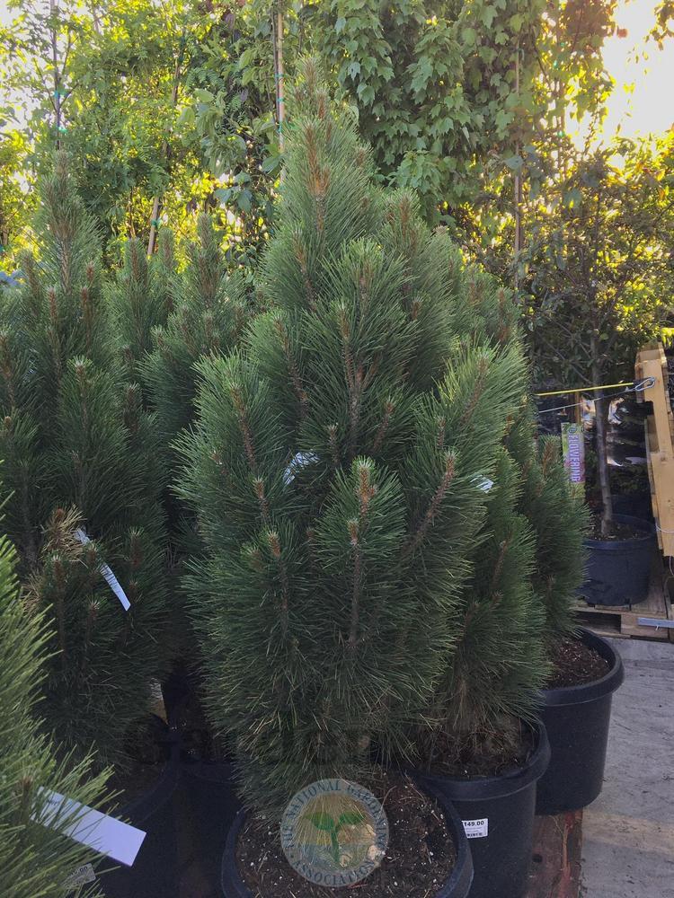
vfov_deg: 61.7
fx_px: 753
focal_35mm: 29
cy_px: 449
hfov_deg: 48.2
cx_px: 337
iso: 25
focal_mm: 4.15
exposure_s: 1/159
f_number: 2.2
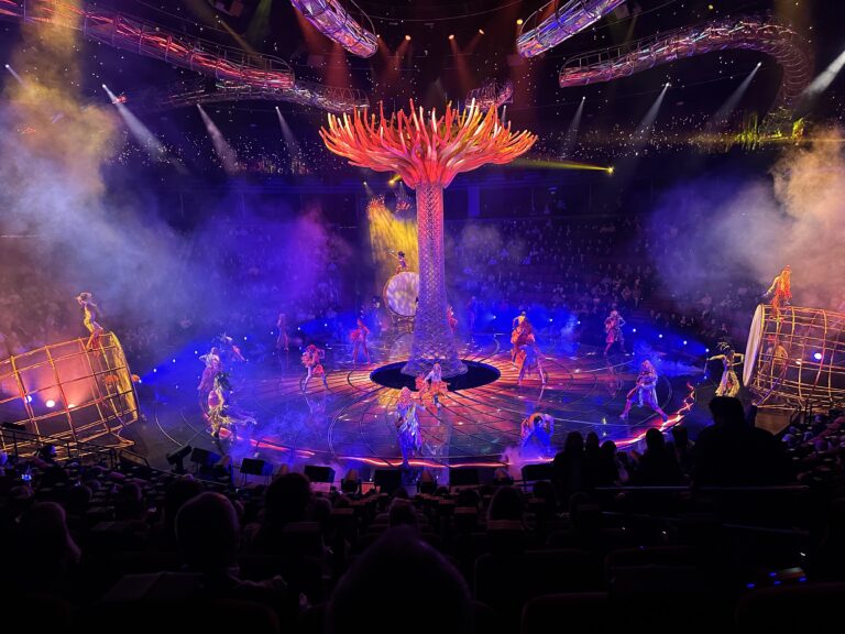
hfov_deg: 71.6
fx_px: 586
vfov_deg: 56.8
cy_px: 317
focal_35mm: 24
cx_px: 422
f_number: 1.78
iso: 500
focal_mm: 6.86
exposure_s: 1/55
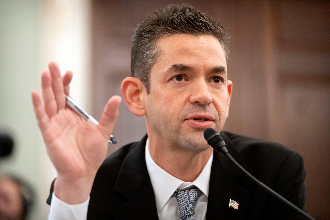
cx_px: 165
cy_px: 110
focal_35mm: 131
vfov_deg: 10.5
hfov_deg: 15.6
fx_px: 1201
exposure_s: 1/400
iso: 8000
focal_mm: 131
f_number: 2.8
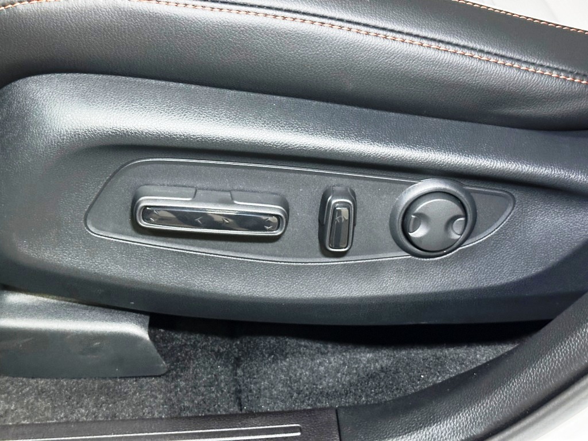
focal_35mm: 48
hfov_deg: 39.7
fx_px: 815
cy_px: 220
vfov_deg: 30.3
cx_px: 294
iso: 640
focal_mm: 6.86
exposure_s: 1/30
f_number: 1.78
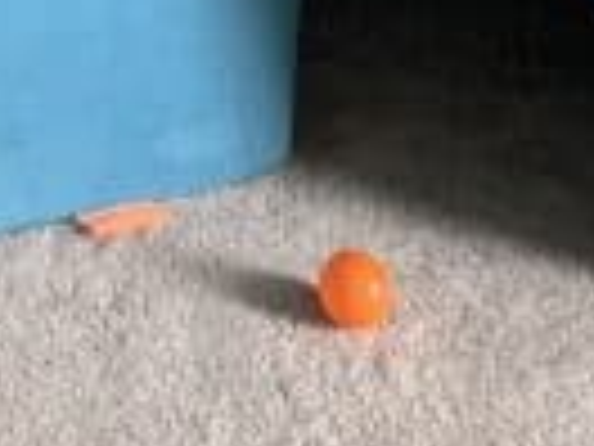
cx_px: -245
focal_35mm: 145
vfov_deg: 8.9
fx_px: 2488
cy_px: -746
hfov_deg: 13.0
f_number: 1.8
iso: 160
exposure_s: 1/60
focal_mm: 4.25
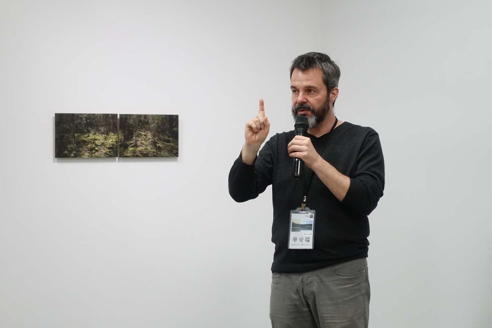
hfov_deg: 24.8
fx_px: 1120
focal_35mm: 82
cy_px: 139
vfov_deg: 16.6
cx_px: 244
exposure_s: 1/80
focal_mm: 24.82
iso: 1250
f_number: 2.8
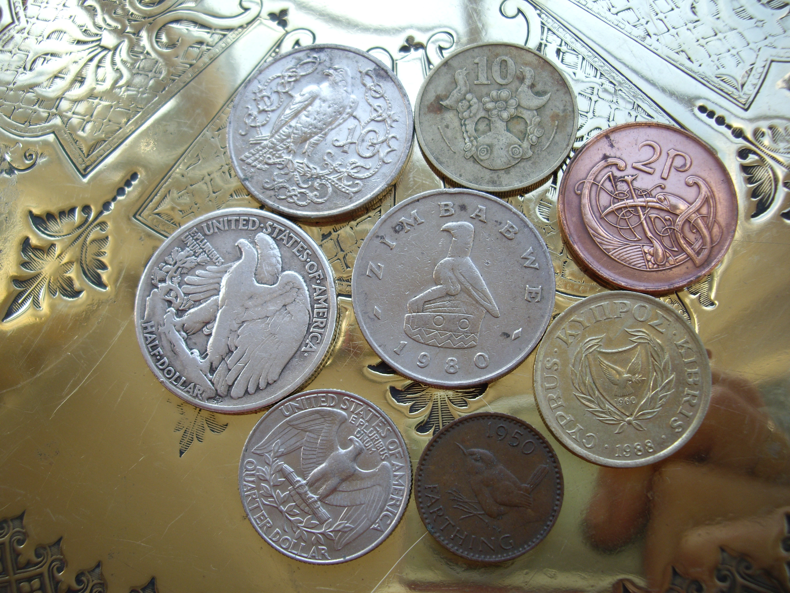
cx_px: 395
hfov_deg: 49.0
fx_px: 867
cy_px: 296
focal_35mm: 38
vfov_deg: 37.7
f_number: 2.8
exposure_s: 1/80
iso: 100
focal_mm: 7.9
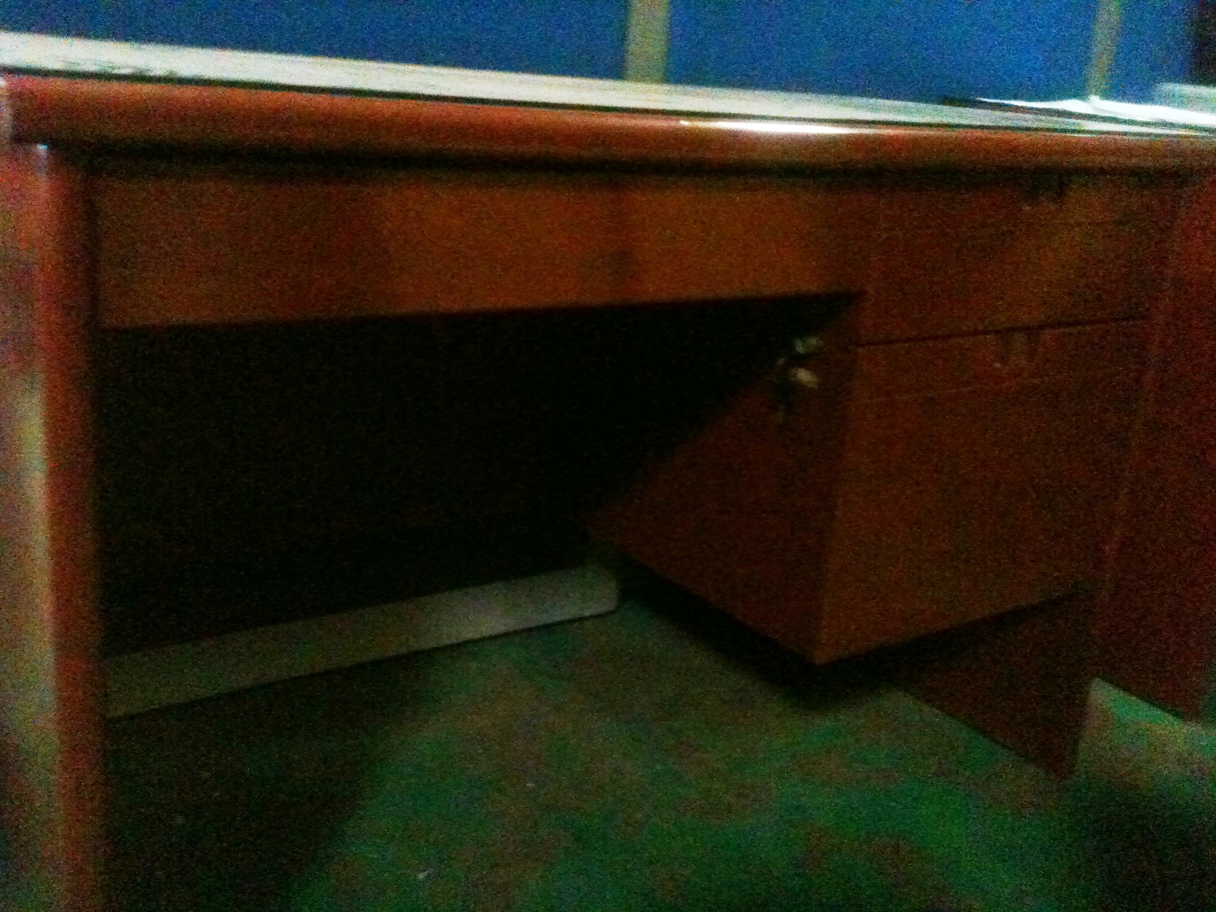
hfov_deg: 52.6
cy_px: 456
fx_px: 1229
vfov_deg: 40.7
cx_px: 608
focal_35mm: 35
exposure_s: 1/10
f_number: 2.8
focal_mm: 3.85
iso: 1000
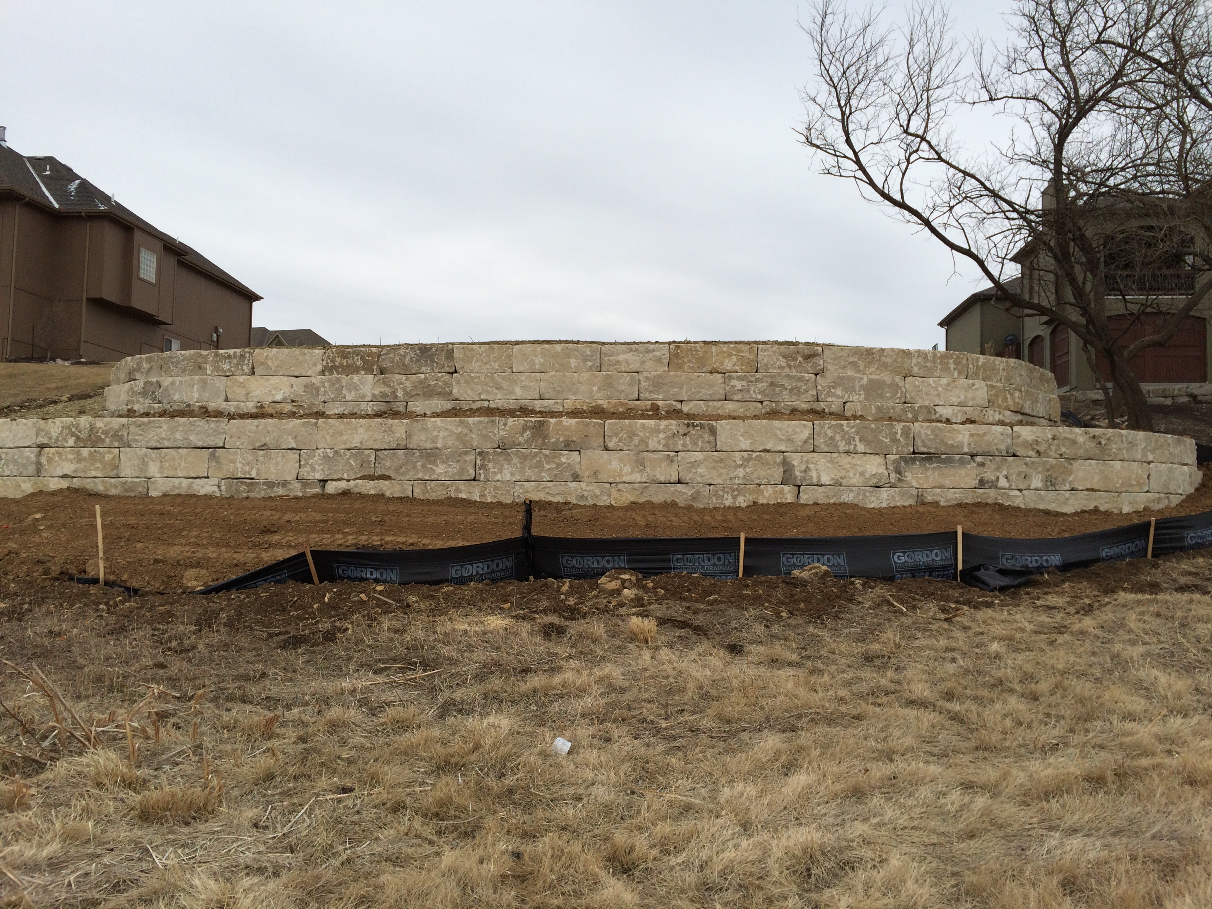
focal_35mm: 29
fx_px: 1015
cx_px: 606
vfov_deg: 48.2
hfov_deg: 61.7
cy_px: 454
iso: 32
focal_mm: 4.15
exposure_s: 1/2415
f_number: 2.2
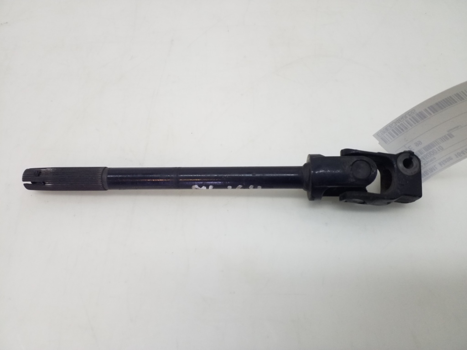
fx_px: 364
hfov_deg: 65.3
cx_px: 234
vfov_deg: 51.4
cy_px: 175
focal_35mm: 27
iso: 80
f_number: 1.9
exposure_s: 1/50
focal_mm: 3.6
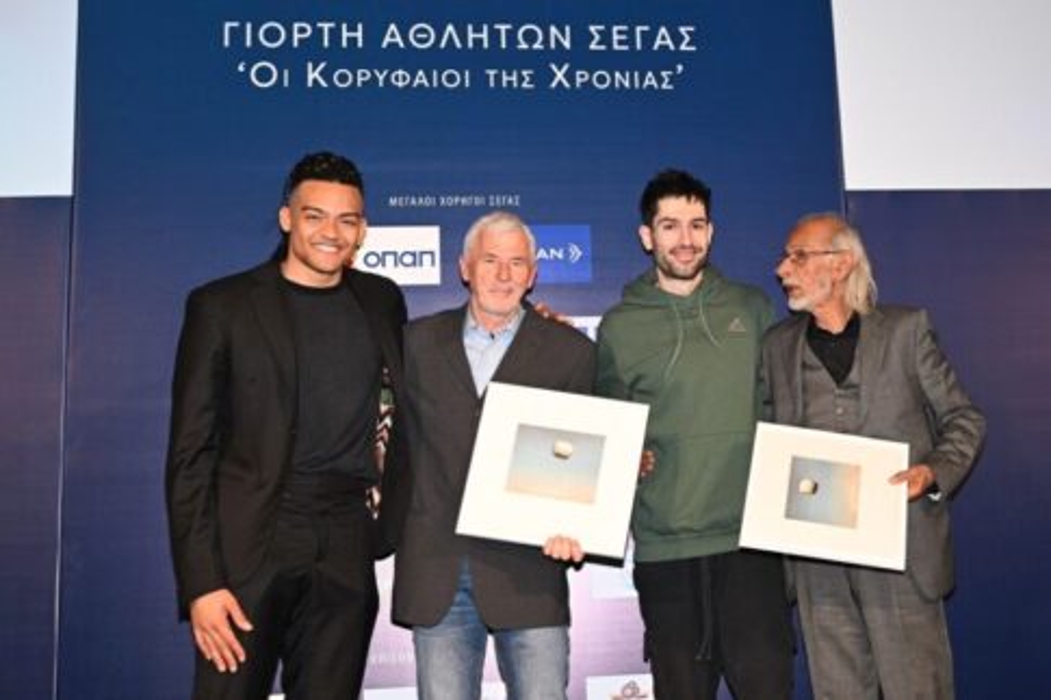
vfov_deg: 43.6
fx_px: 875
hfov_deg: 61.9
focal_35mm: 30
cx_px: 526
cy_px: 350
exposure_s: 1/200
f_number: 4.5
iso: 320
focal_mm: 30
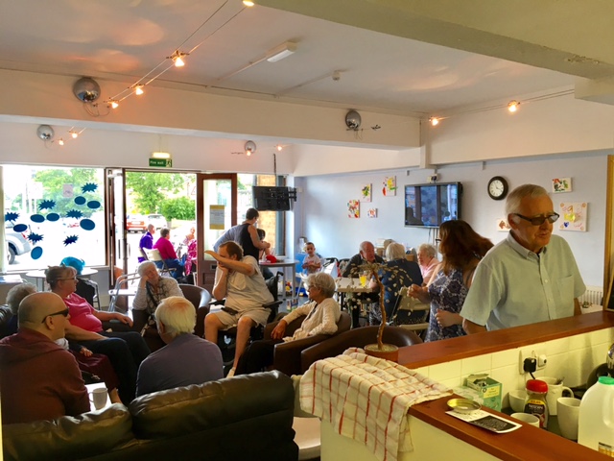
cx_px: 307
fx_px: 514
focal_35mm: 29
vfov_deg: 48.2
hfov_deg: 61.7
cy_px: 230
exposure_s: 1/33
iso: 25
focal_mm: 4.15
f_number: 2.2
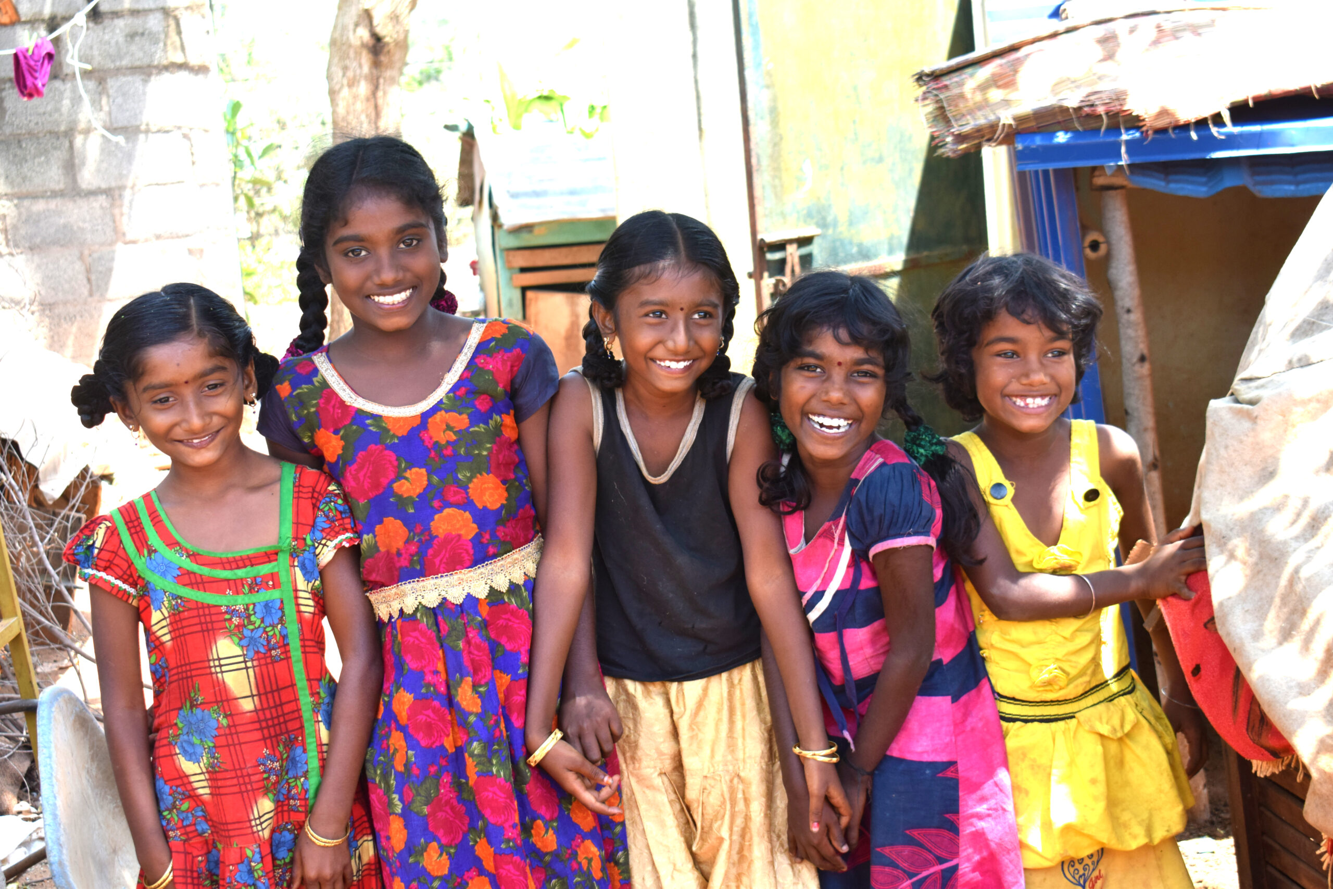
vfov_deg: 20.2
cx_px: 666
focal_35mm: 68
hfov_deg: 29.9
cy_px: 444
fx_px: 2499
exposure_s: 1/200
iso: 400
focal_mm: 45
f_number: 7.1
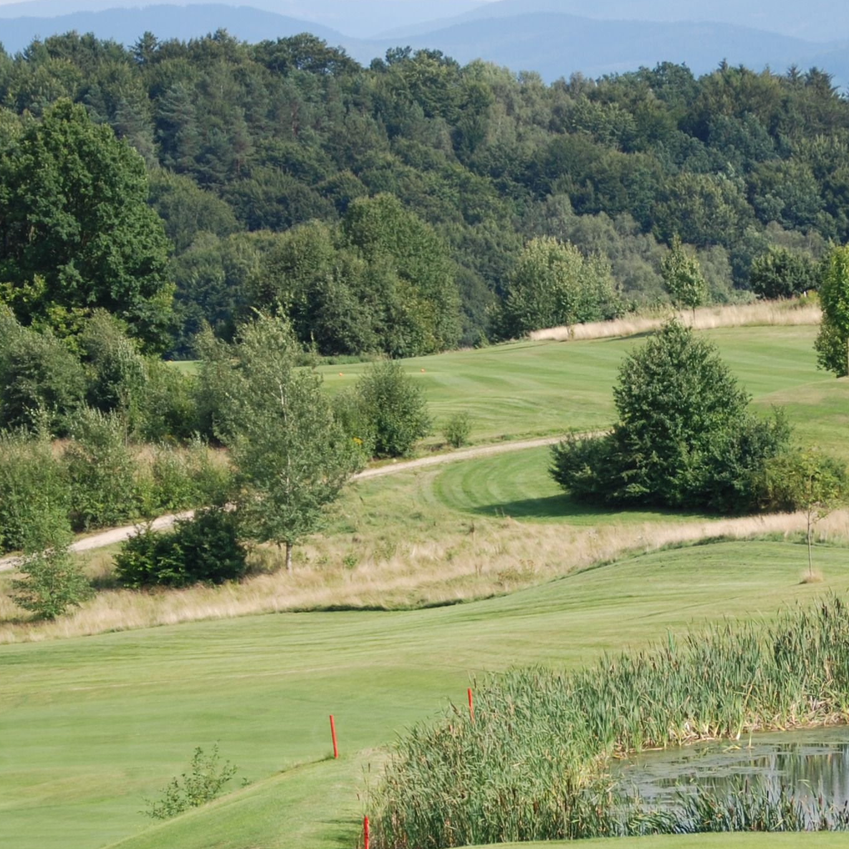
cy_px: 585
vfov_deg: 6.4
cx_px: 669
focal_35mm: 272
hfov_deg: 6.4
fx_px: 7553
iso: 125
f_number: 4.5
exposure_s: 1/500
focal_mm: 75
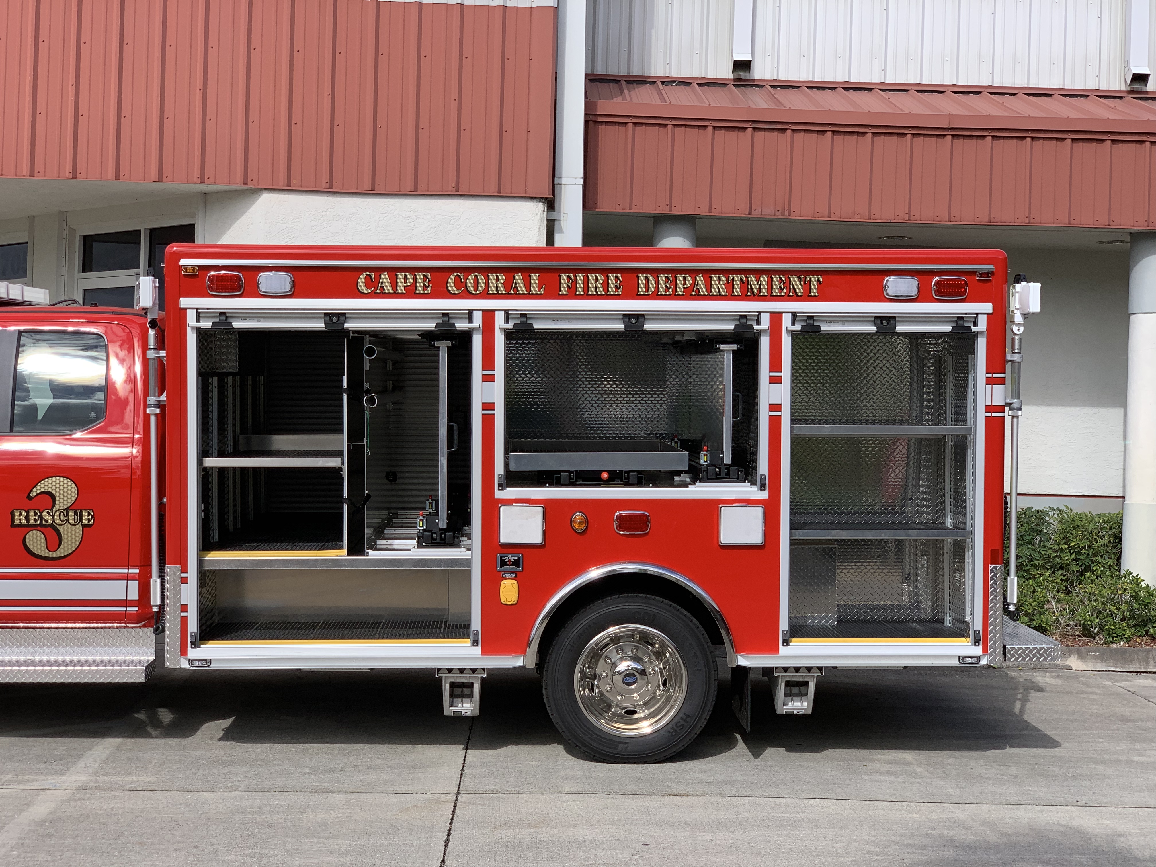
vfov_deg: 28.0
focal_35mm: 52
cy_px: 434
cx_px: 578
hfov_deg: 36.8
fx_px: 1737
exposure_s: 1/1115
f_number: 2.4
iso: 16
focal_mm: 6
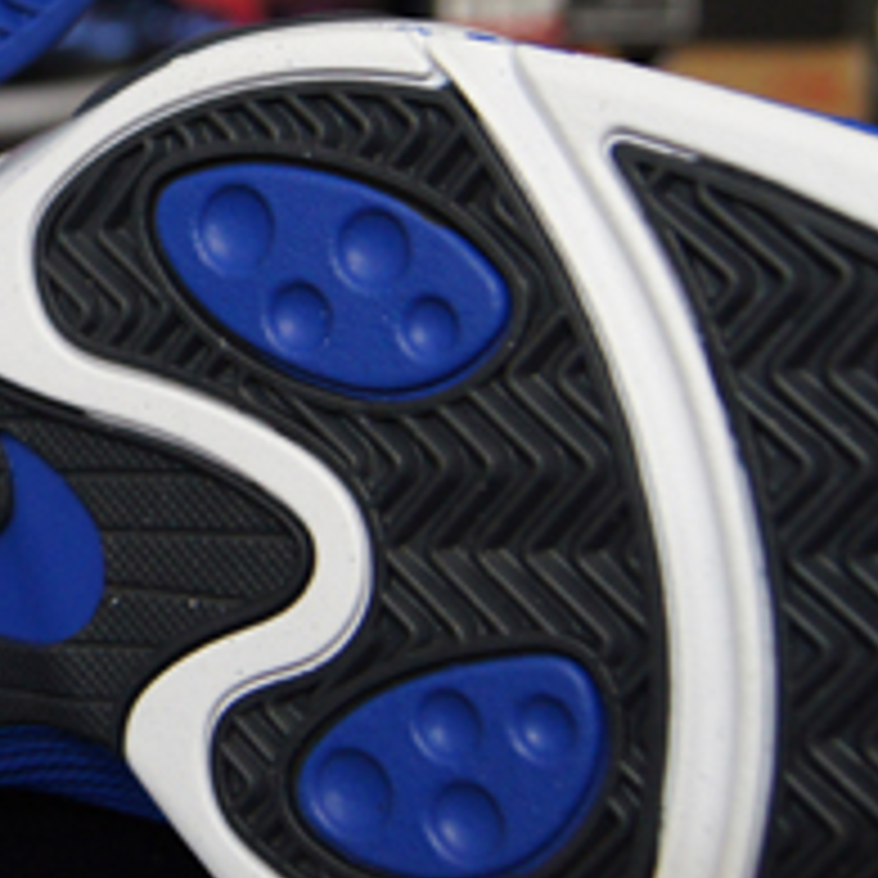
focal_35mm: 91
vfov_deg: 18.9
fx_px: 2611
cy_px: 191
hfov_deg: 17.9
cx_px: -243
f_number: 4
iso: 1250
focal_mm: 24
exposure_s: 1/40
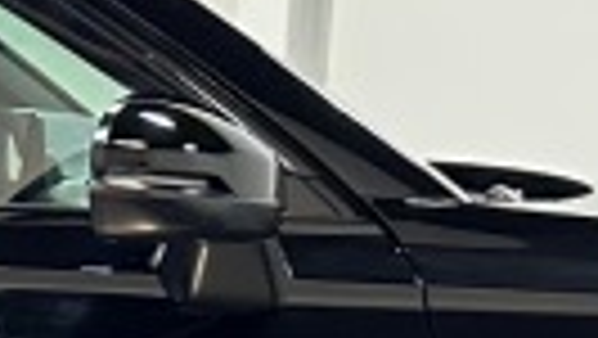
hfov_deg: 10.1
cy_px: 969
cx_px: -495
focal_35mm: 202
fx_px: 3205
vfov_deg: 5.7
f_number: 1.78
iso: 500
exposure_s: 1/60
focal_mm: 6.86
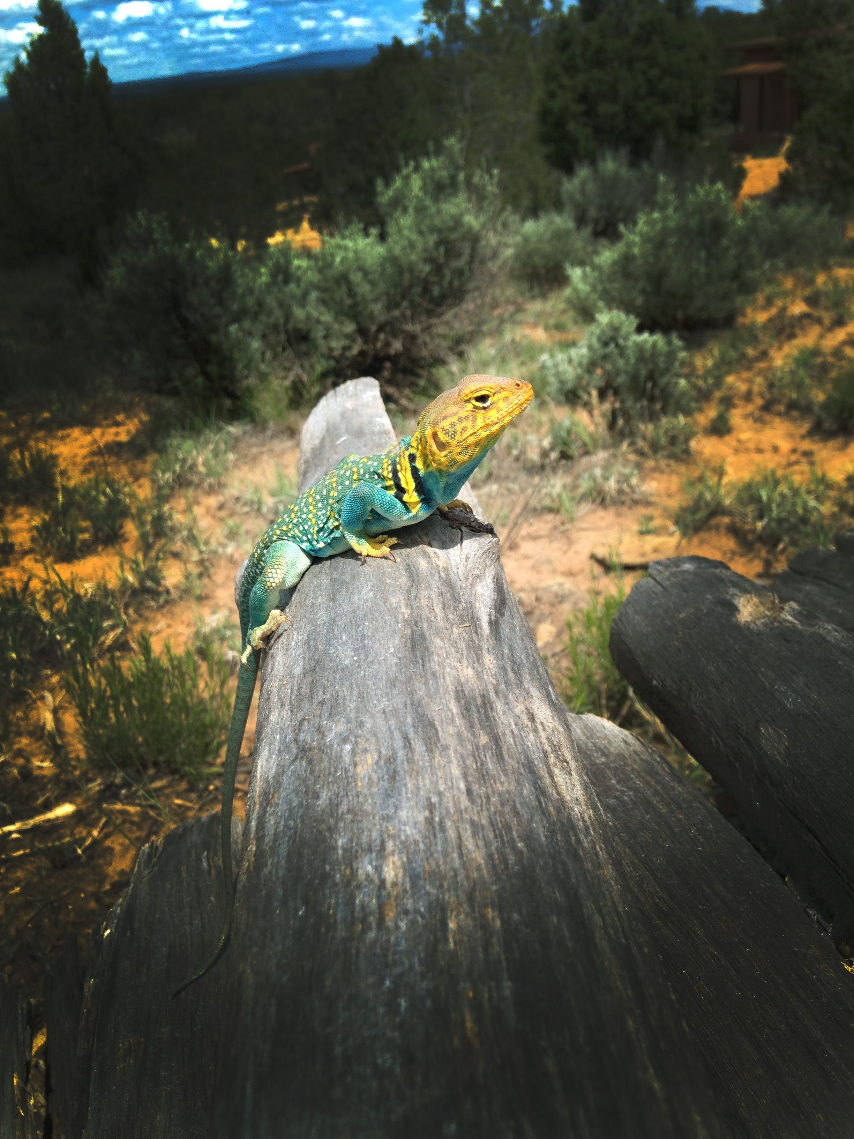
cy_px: 570
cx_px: 427
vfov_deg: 55.4
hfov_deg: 42.9
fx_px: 1086
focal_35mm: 33
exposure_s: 1/1550
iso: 50
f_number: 2.4
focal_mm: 4.12
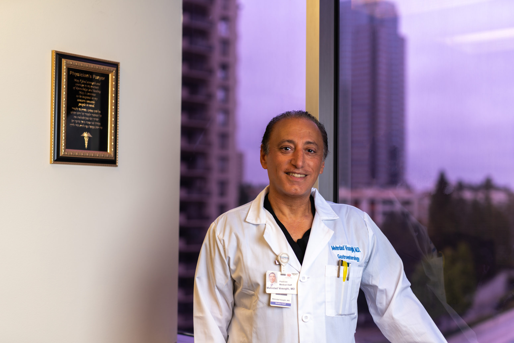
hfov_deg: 39.6
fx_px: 714
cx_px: 257
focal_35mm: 50
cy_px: 172
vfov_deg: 27.0
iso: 80
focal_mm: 50
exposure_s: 1/250
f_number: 2
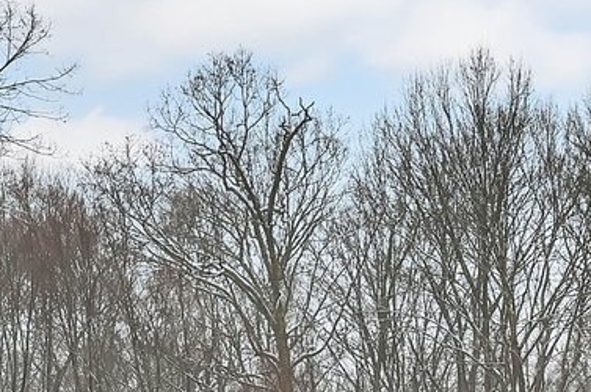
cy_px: 709
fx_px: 1426
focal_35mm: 87
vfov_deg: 13.9
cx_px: 525
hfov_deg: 22.9
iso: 400
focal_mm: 16
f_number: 7.1
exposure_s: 1/500
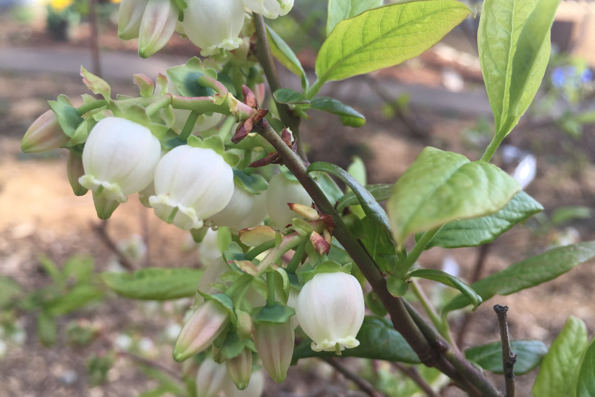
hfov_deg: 60.3
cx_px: 304
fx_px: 512
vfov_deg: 42.3
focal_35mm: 31
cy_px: 213
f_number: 2.2
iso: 32
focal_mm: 4.15
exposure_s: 1/196
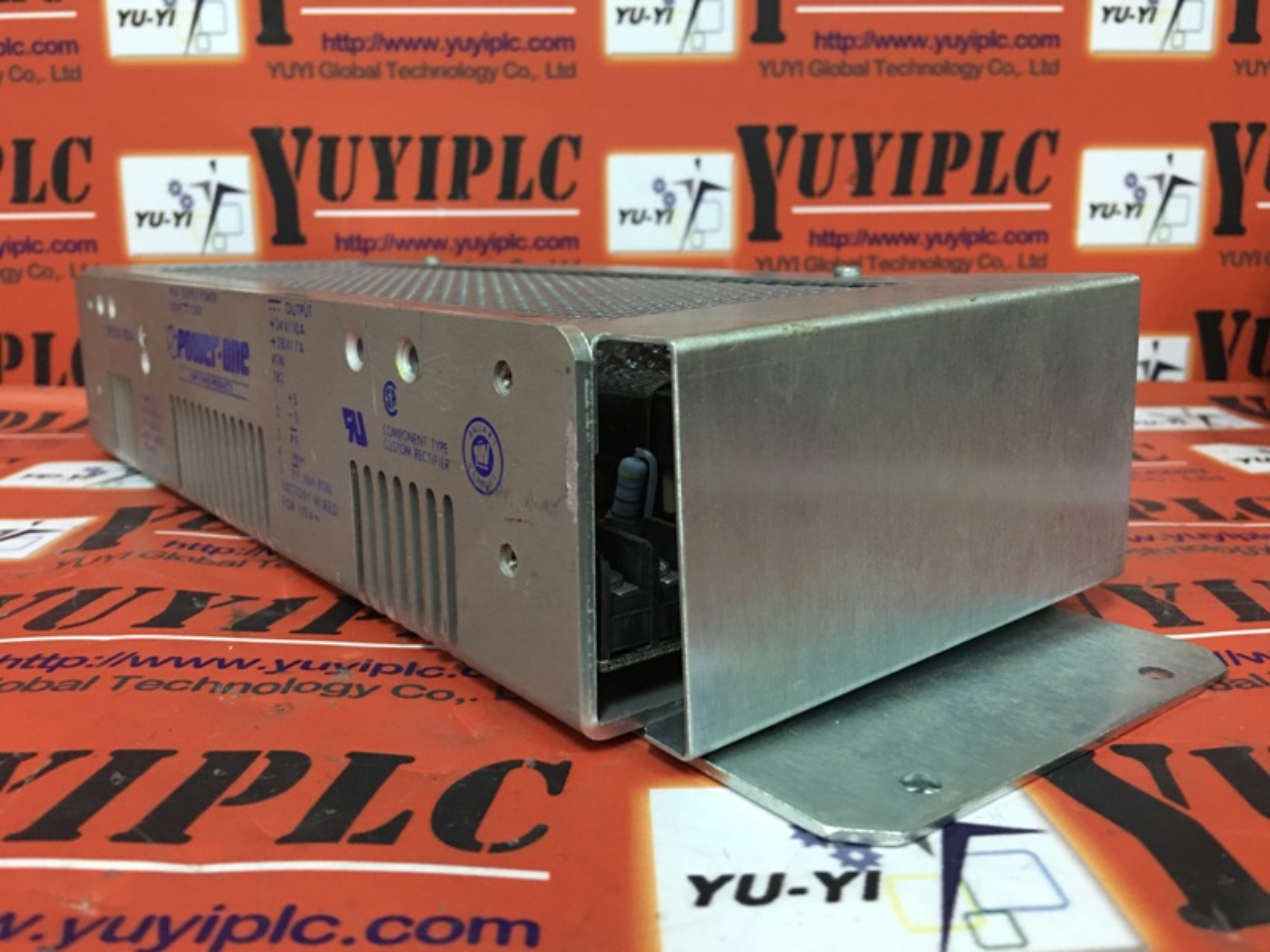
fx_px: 1064
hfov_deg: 61.7
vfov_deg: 48.2
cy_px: 476
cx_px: 635
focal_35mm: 29
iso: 80
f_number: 2.2
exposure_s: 1/15
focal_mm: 4.15
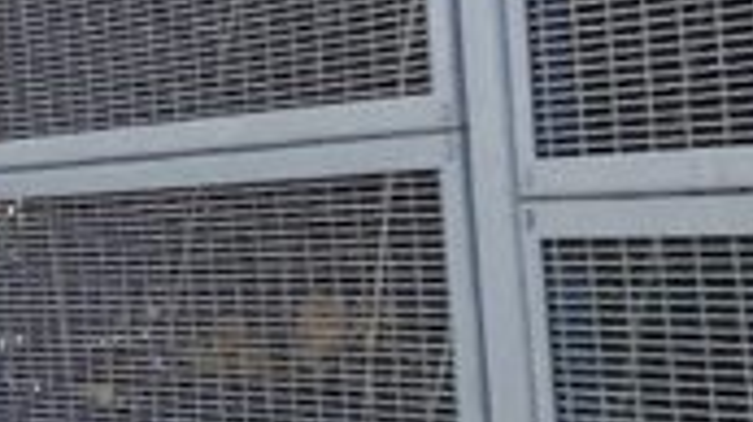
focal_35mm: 168
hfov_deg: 10.3
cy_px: -131
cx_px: -1314
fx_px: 3352
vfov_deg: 7.1
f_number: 1.8
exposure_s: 1/2625
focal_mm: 4.25
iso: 32
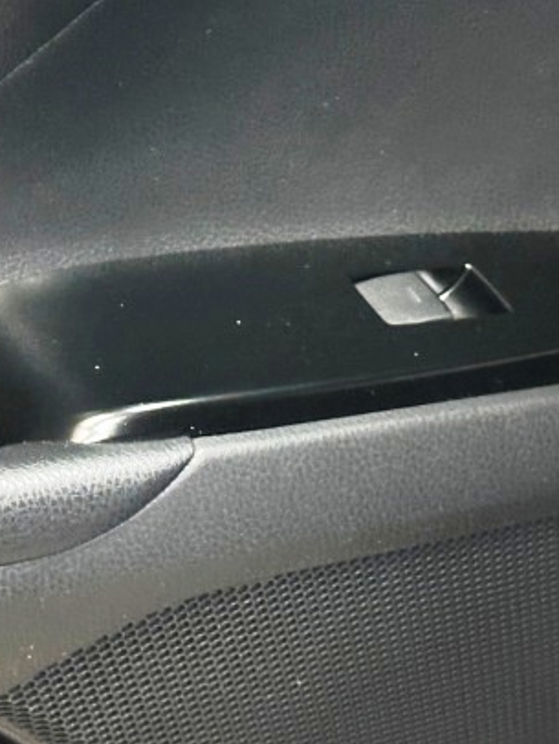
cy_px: 57
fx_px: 2603
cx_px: 180
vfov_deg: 16.0
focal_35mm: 121
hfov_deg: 12.2
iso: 640
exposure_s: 1/24
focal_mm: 6.86
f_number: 1.78
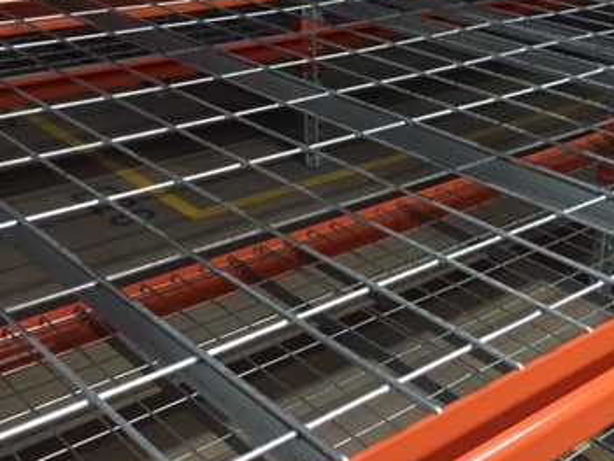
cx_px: 449
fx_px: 941
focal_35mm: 53
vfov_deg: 27.6
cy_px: 226
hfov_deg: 35.5
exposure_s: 1/15
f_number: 2.2
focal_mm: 4.15
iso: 320
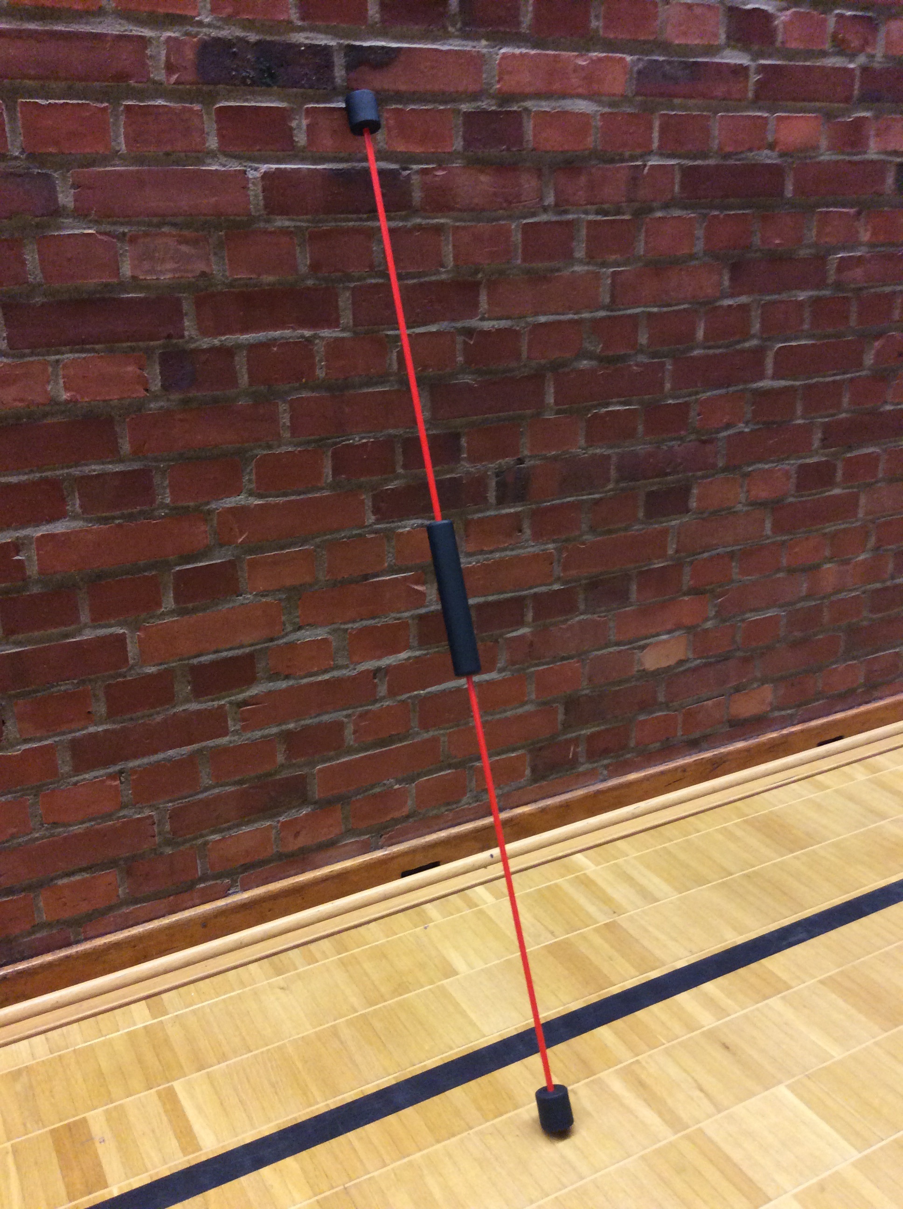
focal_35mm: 32
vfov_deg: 56.9
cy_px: 604
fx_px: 1116
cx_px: 452
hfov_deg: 44.1
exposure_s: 1/25
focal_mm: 3.3
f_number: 2.4
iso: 160
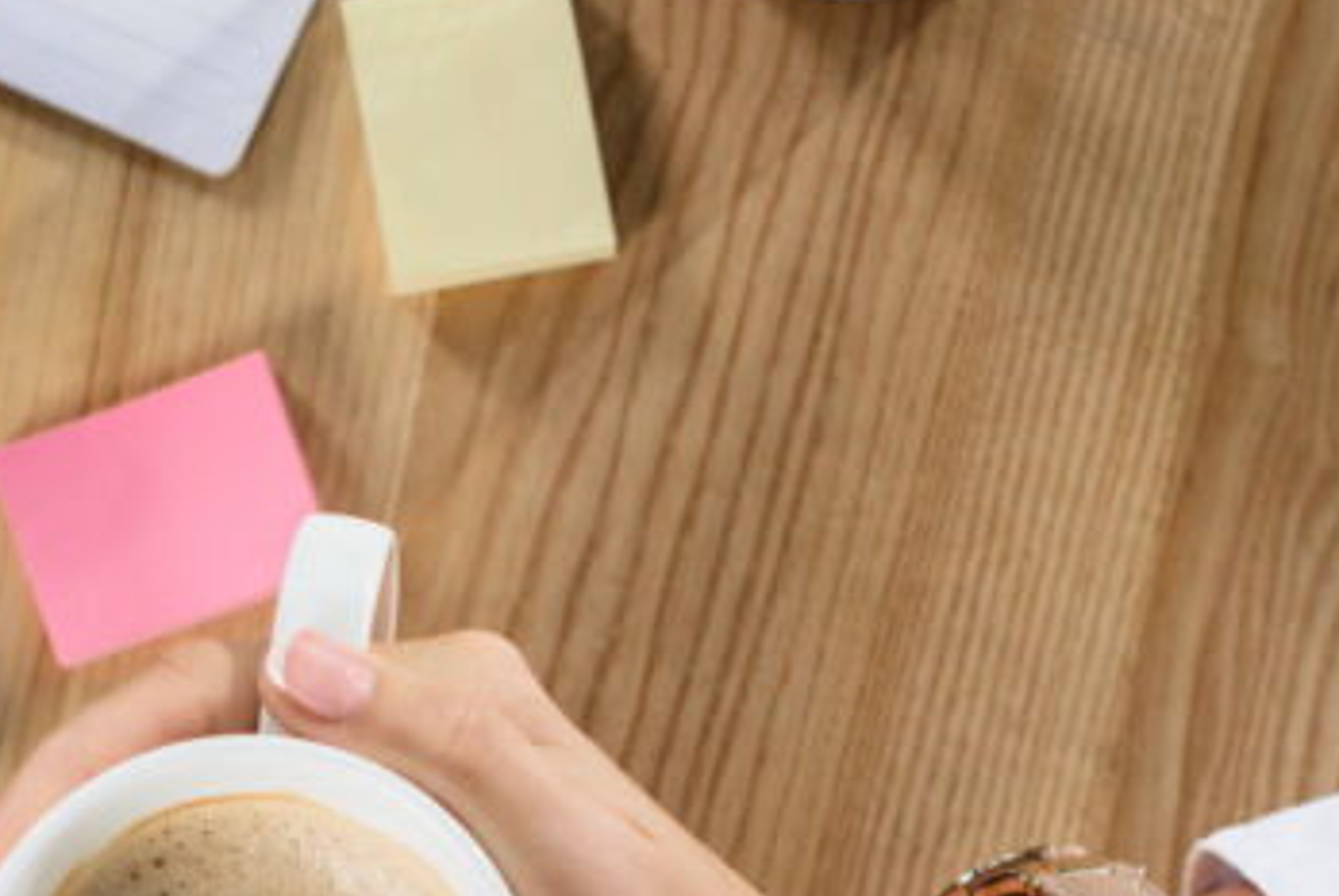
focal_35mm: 147
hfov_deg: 13.9
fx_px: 5474
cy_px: 1077
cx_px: 439
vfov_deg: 9.2
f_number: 5
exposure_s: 1/200
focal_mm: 50
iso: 125
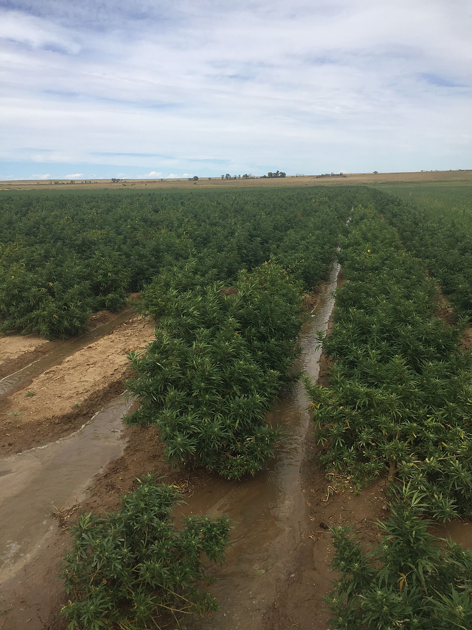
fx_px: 527
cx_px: 236
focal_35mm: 29
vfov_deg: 61.7
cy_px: 315
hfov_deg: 48.2
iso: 32
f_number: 2.2
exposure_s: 1/2639
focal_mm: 4.15
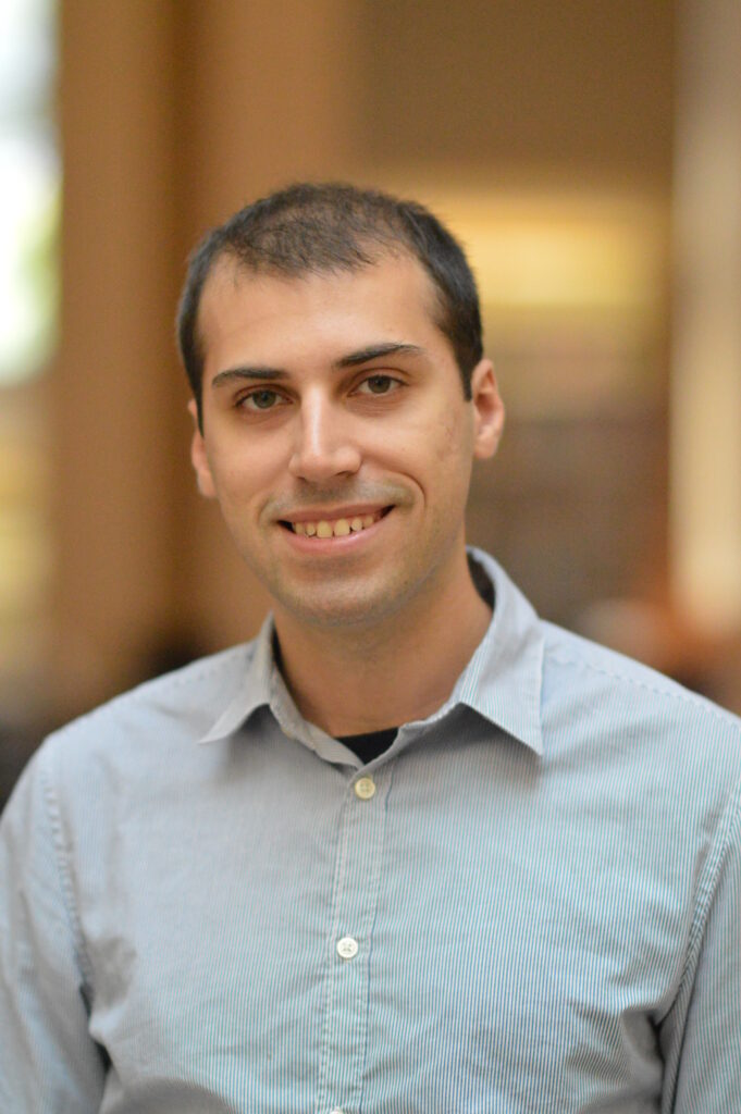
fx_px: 3943
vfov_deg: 16.1
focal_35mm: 128
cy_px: 557
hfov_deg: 10.7
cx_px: 370
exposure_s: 1/2000
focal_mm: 85
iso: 3200
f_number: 1.6
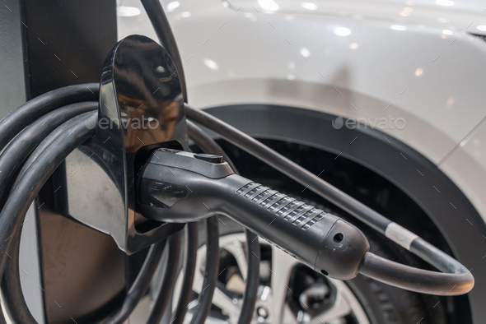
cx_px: 243
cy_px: 162
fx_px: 446
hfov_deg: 57.2
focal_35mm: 33
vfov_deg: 40.0
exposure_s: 1/125
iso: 400
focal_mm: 33
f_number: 5
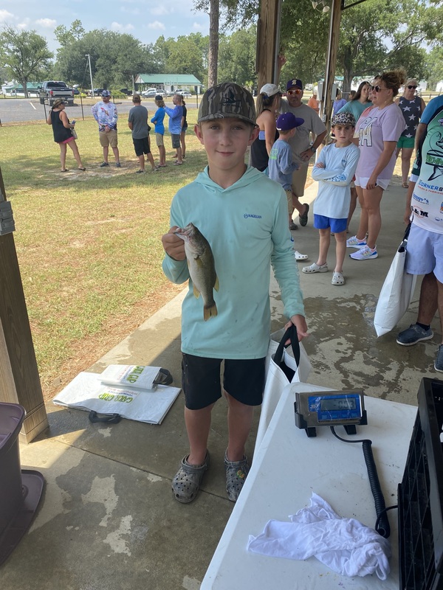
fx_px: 444
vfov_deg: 67.3
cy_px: 295
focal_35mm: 26
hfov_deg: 53.1
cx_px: 222
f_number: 1.8
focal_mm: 4.25
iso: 32
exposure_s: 1/973
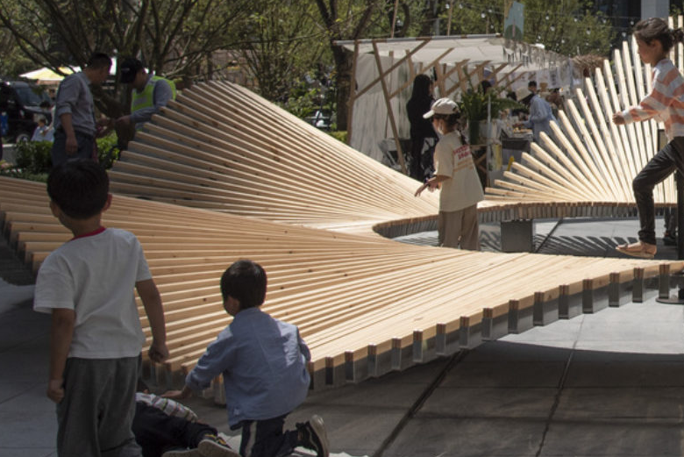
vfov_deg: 21.1
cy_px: 42
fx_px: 1198
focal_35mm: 63
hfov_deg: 29.5
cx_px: 703
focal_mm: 24
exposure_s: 1/4000
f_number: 5
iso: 320
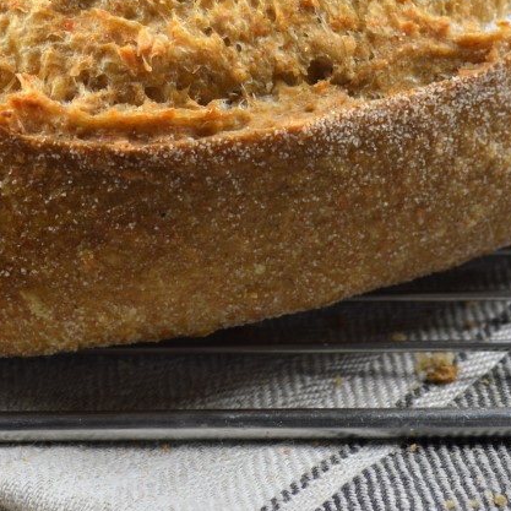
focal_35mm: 127
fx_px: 2121
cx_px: 236
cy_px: 65
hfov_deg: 13.7
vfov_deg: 13.6
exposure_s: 1/8
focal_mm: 36
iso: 100
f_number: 7.1
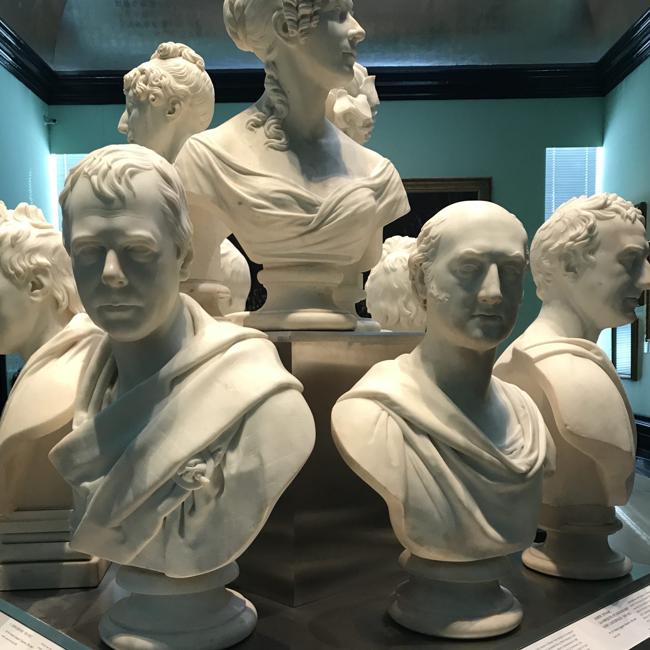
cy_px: 425
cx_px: 301
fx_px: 765
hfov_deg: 46.0
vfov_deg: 45.4
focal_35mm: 36
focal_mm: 3.99
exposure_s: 1/33
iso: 40
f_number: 1.8
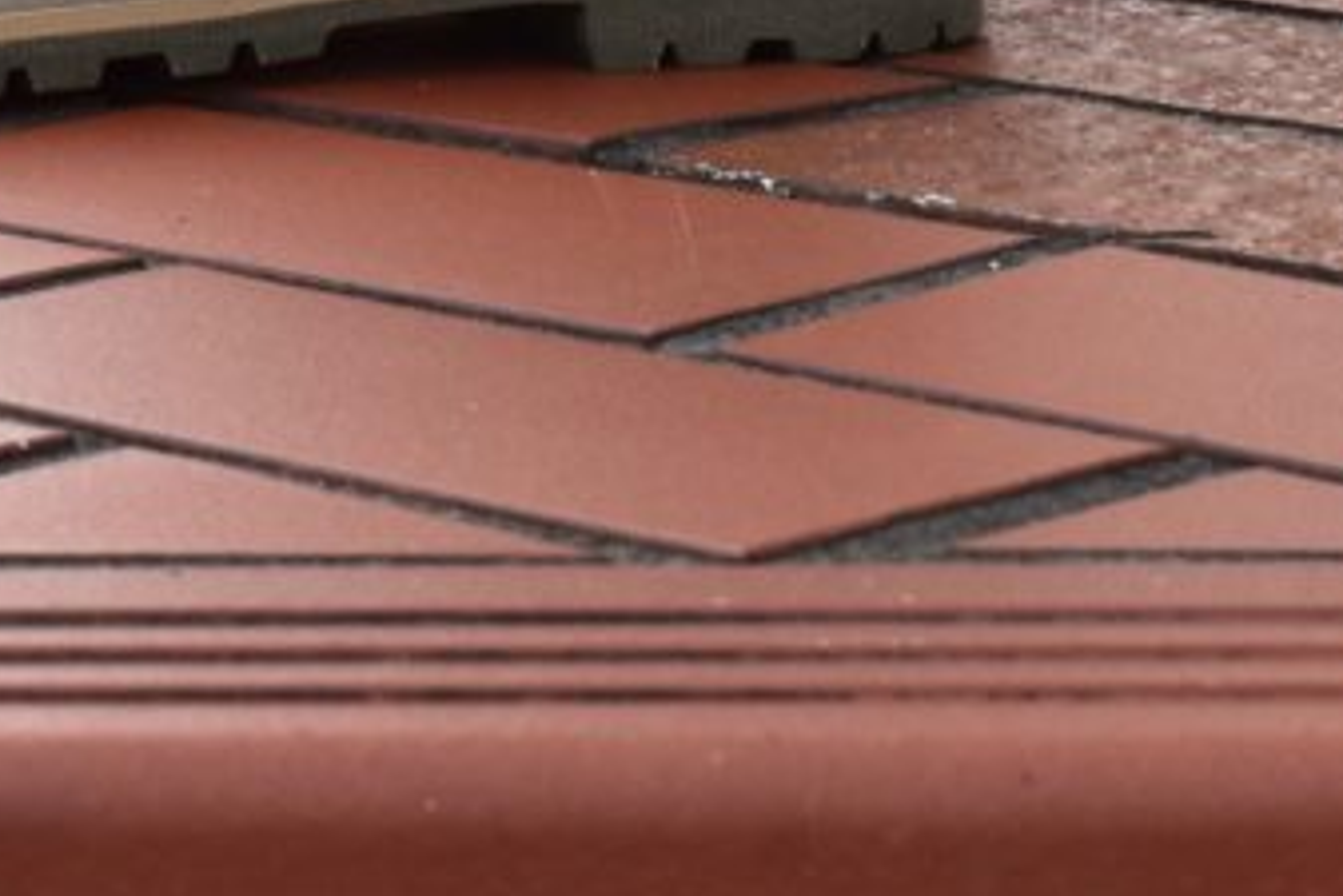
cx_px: 383
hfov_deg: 8.2
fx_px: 9349
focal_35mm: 251
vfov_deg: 5.5
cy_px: -249
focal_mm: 55
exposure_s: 1/250
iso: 200
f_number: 8
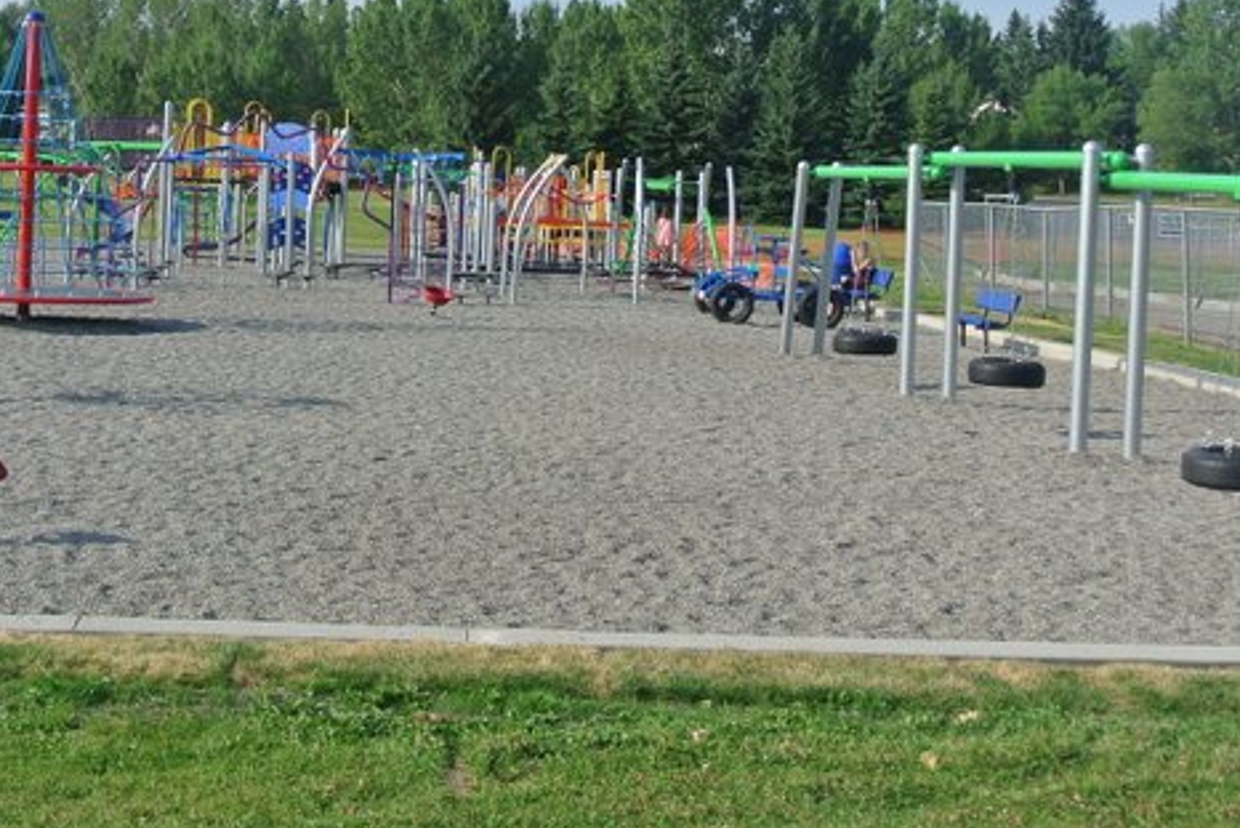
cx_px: 370
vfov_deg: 20.2
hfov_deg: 29.8
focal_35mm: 67
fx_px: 2308
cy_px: 208
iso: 100
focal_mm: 14.5
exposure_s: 1/500
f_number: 4.5
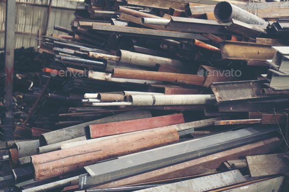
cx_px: 144
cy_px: 96
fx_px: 421
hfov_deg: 37.9
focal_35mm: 52
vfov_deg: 25.7
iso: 400
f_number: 1.8
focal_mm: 35
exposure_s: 1/60
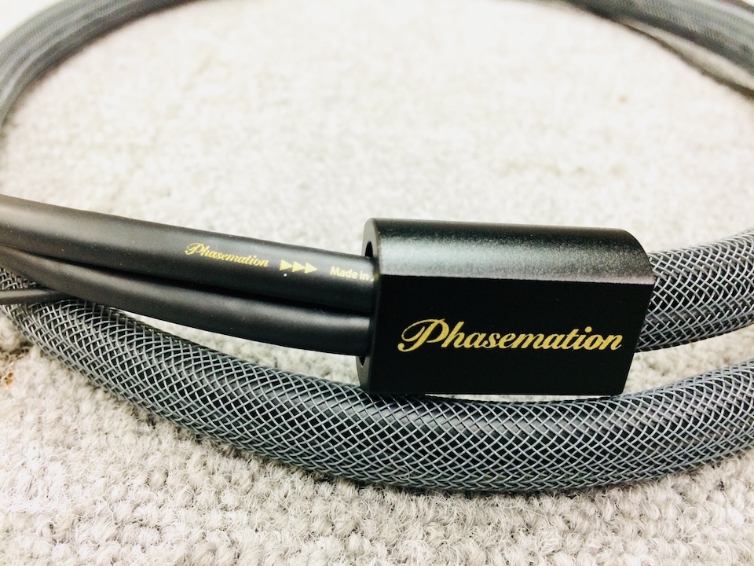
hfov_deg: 61.7
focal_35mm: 29
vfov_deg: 48.2
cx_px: 377
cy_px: 283
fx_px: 632
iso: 160
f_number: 2.2
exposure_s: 1/30
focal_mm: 4.15
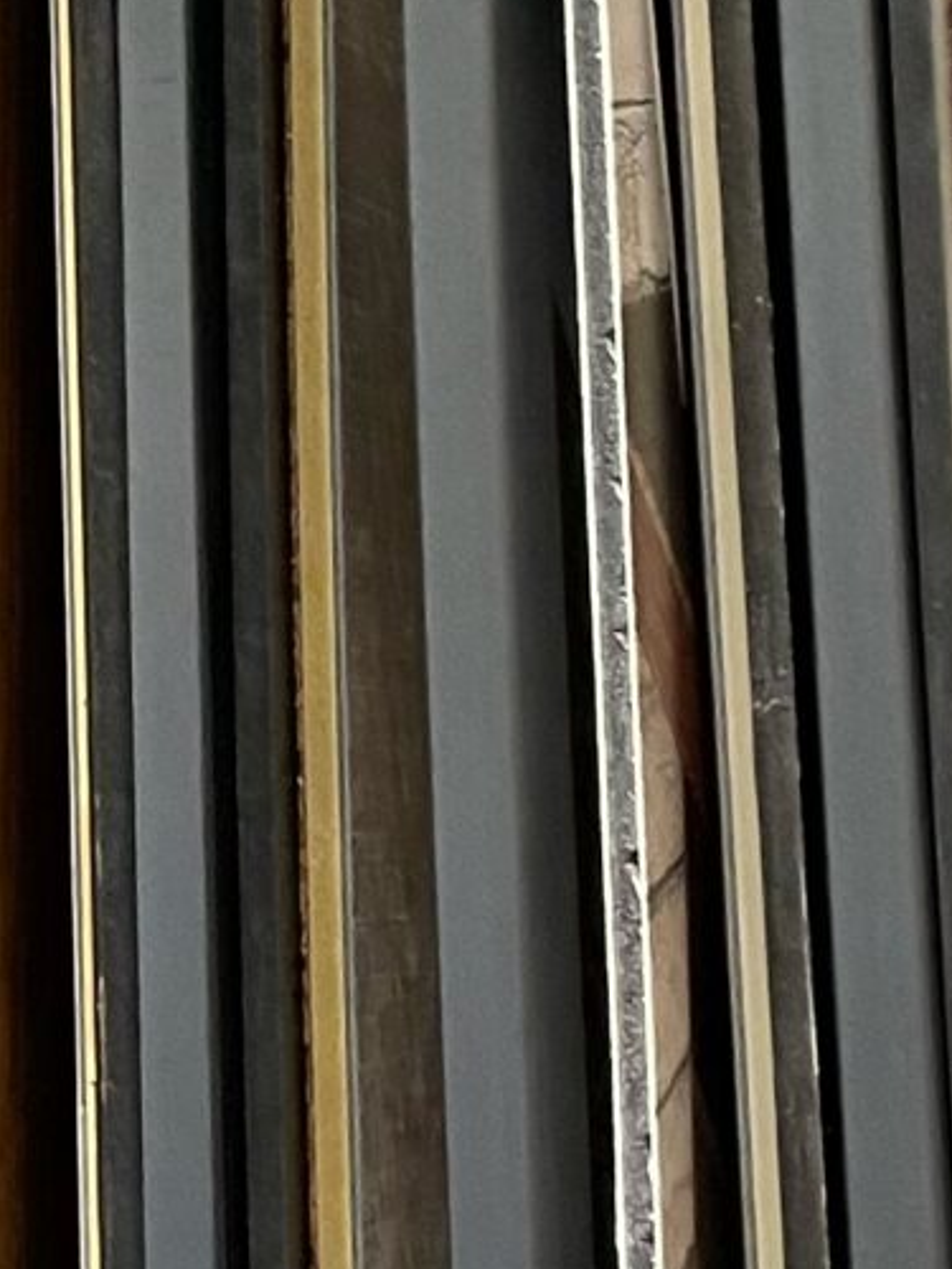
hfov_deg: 10.9
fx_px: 4877
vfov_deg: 14.3
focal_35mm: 133
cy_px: -302
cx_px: -249
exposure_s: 1/60
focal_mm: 4.2
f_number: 1.6
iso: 320
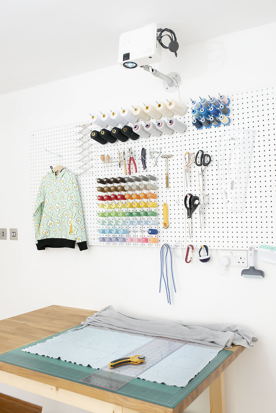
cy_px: 206
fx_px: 402
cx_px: 138
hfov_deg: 37.9
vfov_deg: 54.4
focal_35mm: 35
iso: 2000
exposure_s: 1/250
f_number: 5
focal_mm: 35
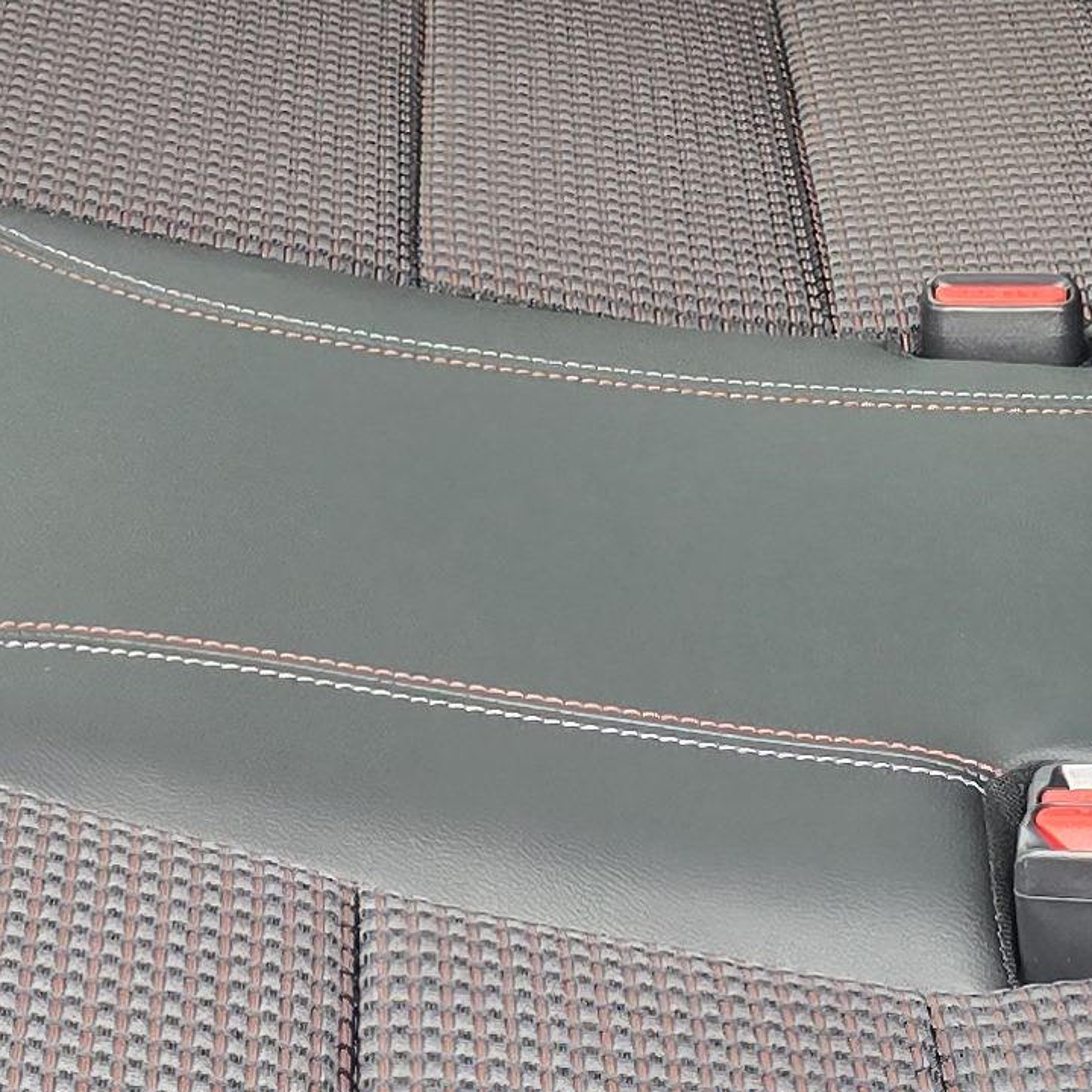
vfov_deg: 14.9
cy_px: -180
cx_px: 605
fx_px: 4033
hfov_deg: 15.4
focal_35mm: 113
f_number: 1.7
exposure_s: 1/180
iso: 100
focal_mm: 6.3
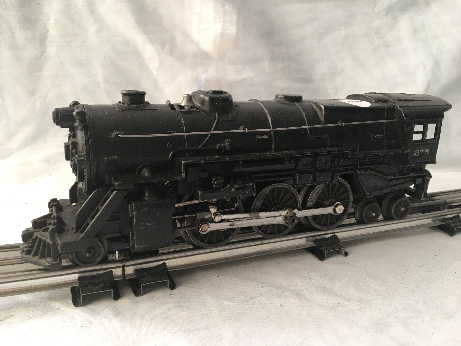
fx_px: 386
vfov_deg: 48.2
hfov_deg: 61.7
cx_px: 230
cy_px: 173
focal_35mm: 29
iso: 80
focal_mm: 4.15
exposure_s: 1/30
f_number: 2.2
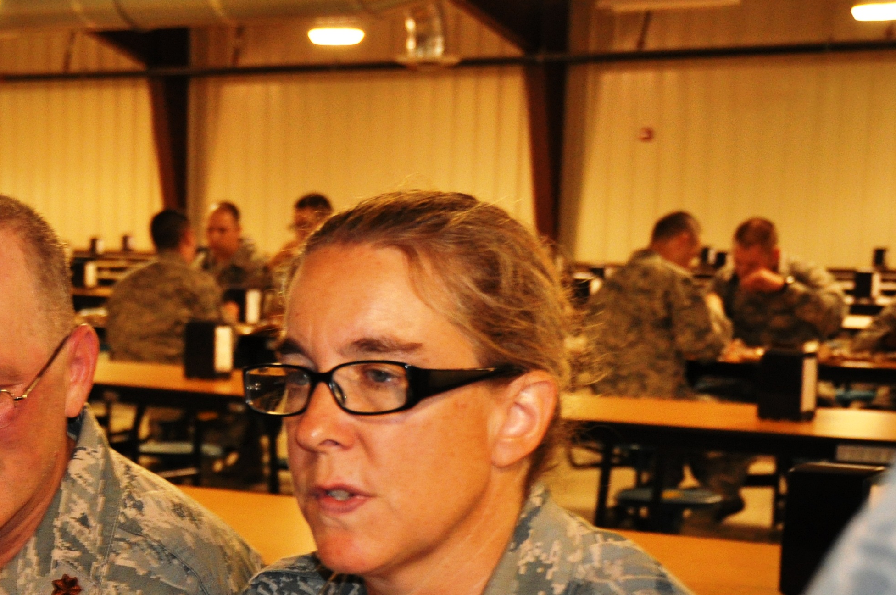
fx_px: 2538
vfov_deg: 13.2
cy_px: 623
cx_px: 152
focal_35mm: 102
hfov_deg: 19.8
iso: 800
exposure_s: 1/60
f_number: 4
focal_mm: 31
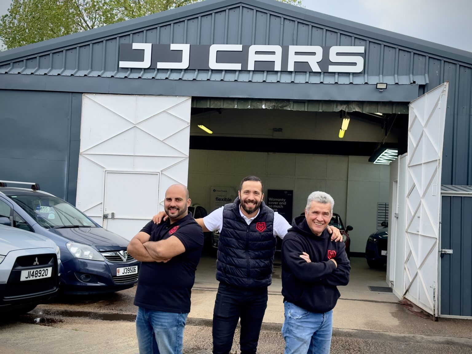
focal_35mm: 48
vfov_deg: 30.3
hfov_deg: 39.7
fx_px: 654
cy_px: 177
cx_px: 236
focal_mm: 6.86
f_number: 1.78
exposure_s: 1/823
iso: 64
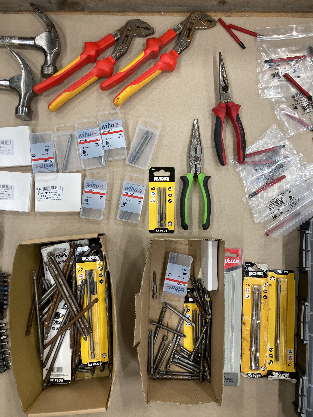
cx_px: 152
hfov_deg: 48.2
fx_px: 350
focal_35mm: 29
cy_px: 214
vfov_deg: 61.6
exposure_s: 1/84
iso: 80
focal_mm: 3.99
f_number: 1.8
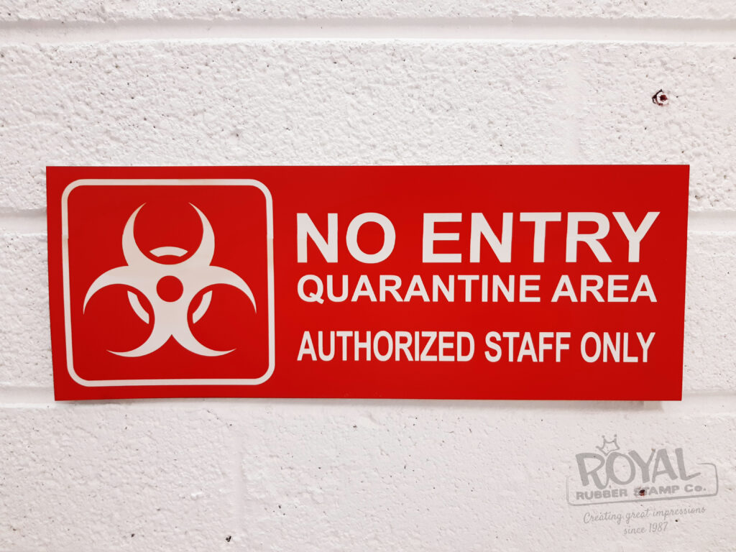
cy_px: 276
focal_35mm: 26
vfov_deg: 53.1
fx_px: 553
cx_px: 368
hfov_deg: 67.3
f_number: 1.7
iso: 125
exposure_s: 1/50
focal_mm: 3.92
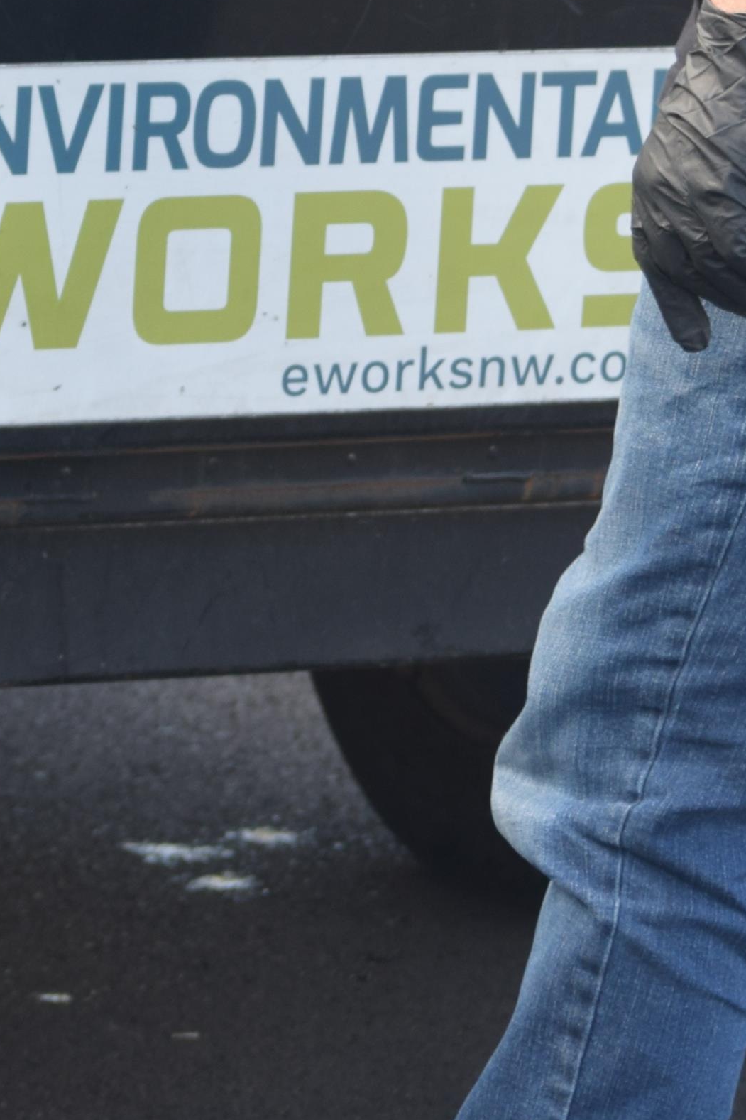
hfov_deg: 4.4
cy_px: -118
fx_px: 9759
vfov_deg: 6.5
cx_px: 183
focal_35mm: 314
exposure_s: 1/160
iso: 200
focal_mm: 55
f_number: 4
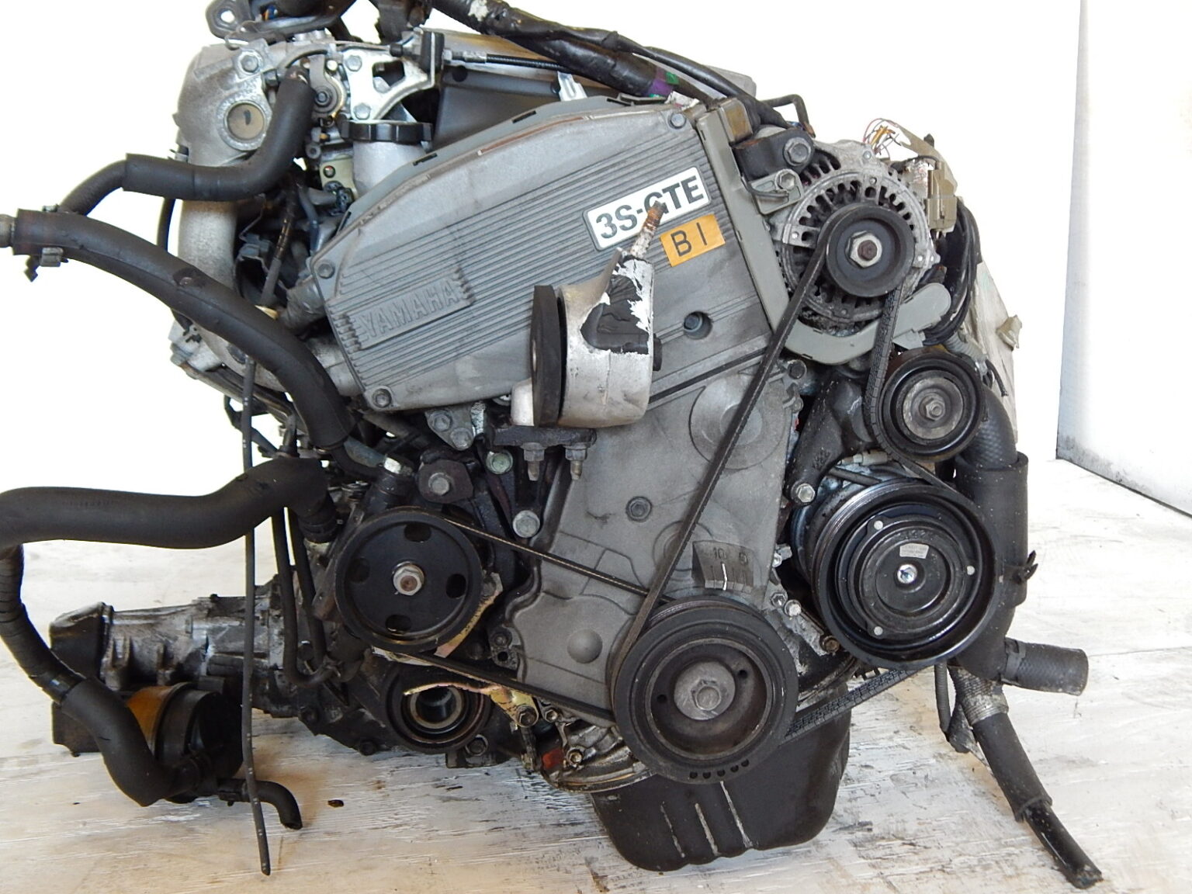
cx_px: 596
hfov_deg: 38.9
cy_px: 447
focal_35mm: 49
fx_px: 1687
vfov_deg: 29.7
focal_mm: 8.6
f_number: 3.7
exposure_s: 1/15
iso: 400
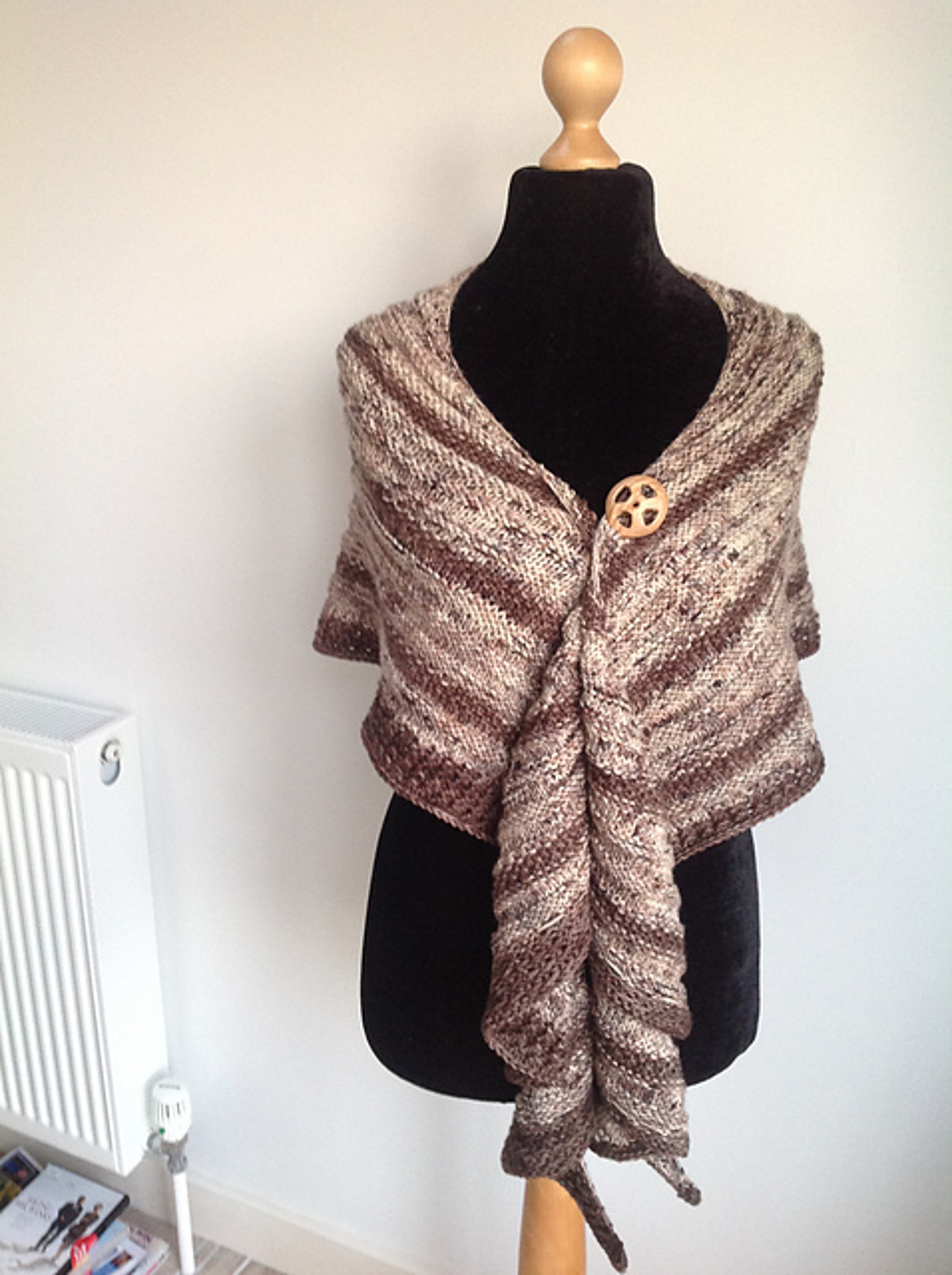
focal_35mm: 35
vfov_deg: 52.7
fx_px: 1287
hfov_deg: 40.6
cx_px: 476
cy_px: 638
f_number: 2.4
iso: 160
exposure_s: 1/15
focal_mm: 4.28
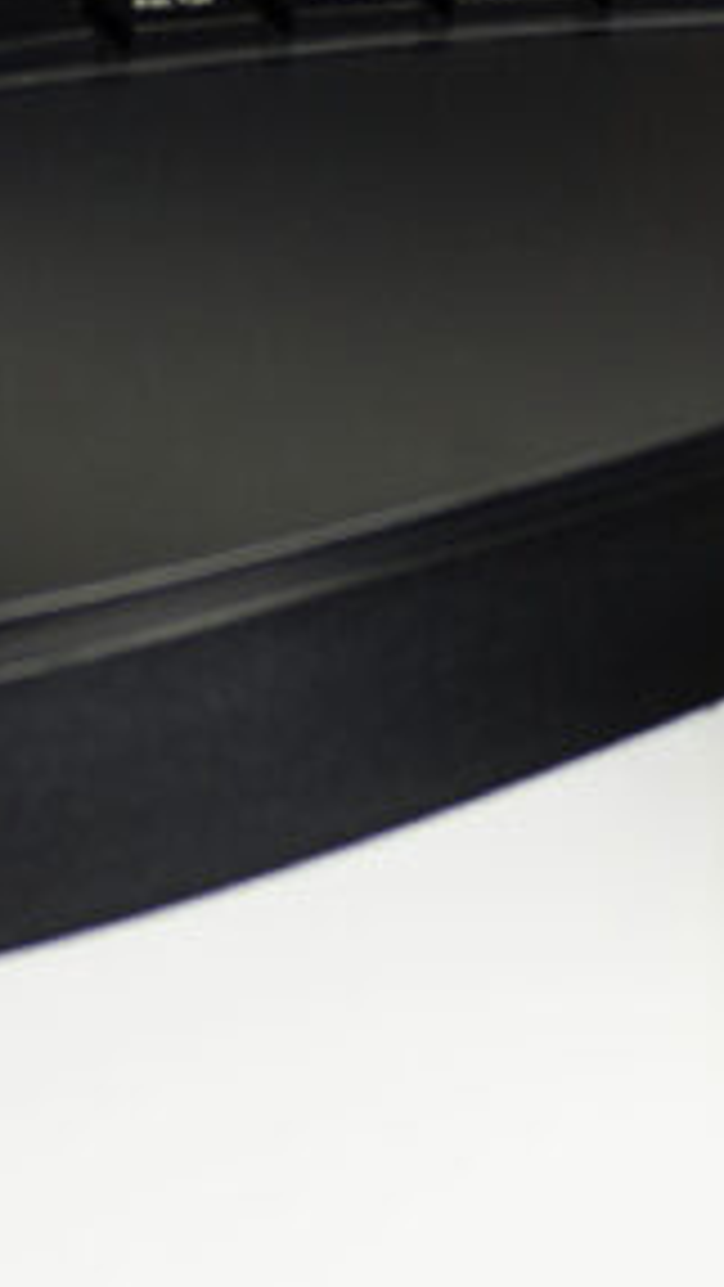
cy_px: 126
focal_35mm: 157
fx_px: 5355
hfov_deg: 7.7
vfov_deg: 13.6
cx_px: 274
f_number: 5
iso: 100
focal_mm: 28
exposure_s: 1/200
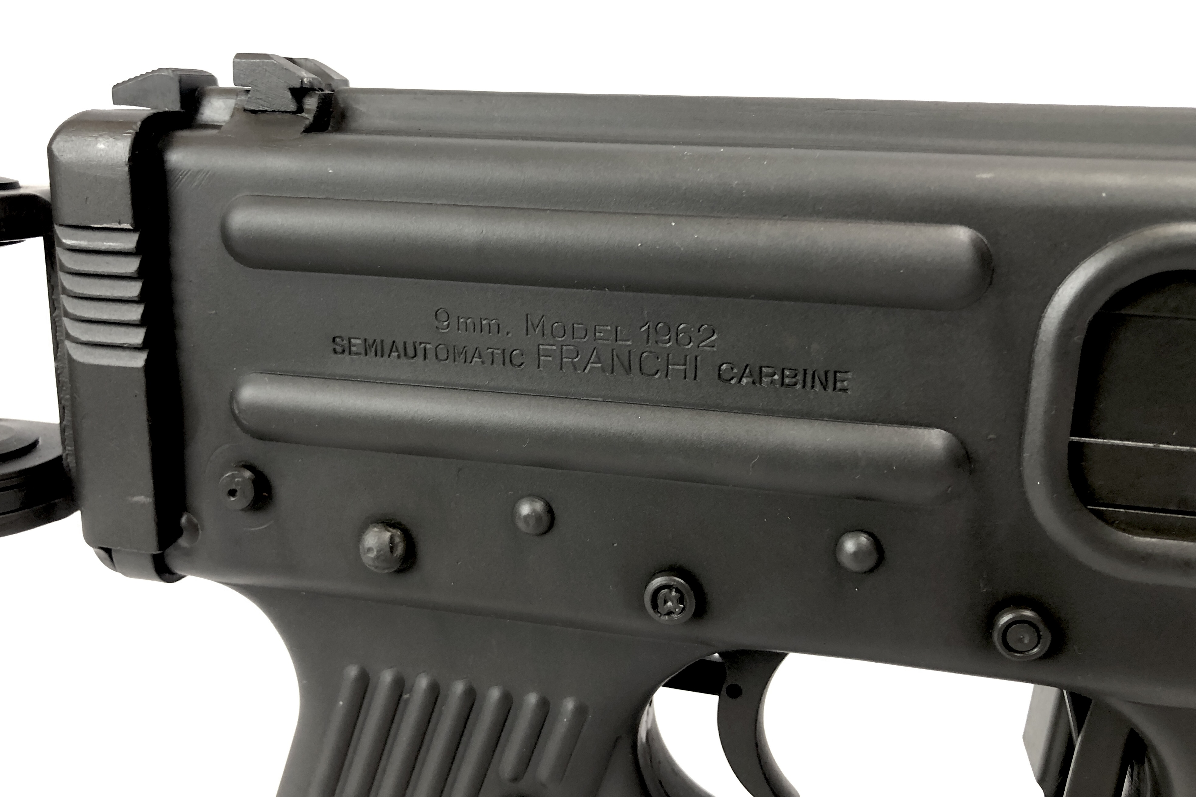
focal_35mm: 30
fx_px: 997
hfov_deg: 61.9
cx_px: 581
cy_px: 365
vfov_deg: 43.6
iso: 40
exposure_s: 1/15
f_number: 1.8
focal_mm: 3.99
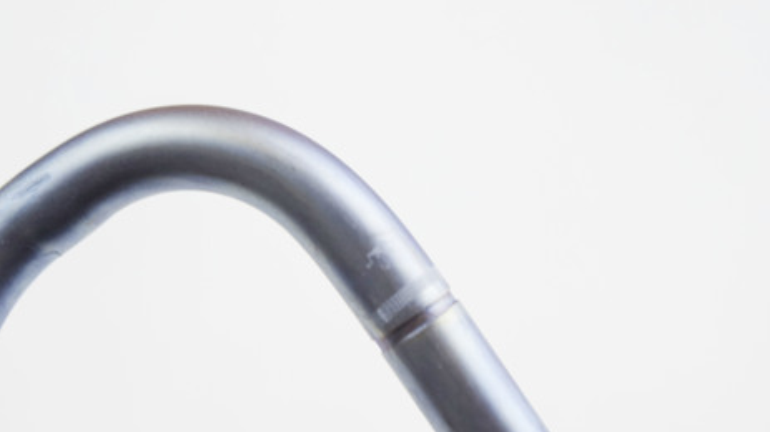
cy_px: 258
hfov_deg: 21.4
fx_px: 2041
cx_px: 359
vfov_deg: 12.1
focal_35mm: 100
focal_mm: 46
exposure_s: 1/60
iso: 1000
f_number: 5
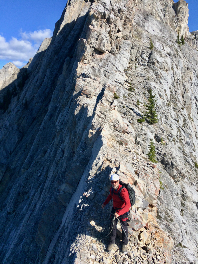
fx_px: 221
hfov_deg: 48.2
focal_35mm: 29
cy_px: 132
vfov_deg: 61.7
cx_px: 99
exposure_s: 1/1709
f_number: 2.2
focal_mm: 4.15
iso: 32
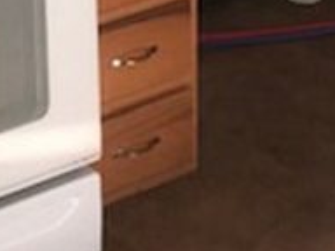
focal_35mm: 149
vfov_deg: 9.4
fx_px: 1442
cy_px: -230
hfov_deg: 12.9
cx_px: -75
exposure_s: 1/37
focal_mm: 3.99
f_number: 1.8
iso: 20
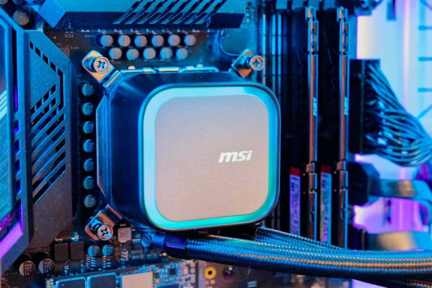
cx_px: 216
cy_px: 144
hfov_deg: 33.9
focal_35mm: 59
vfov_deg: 23.0
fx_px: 708
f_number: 3.6
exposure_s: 1/110
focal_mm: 39
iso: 6400
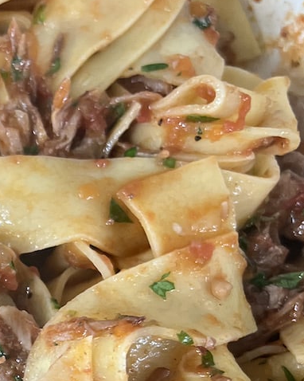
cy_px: 410
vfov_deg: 21.4
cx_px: -168
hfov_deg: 16.3
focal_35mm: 85
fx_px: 957
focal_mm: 5.7
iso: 400
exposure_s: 1/60
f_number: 1.5
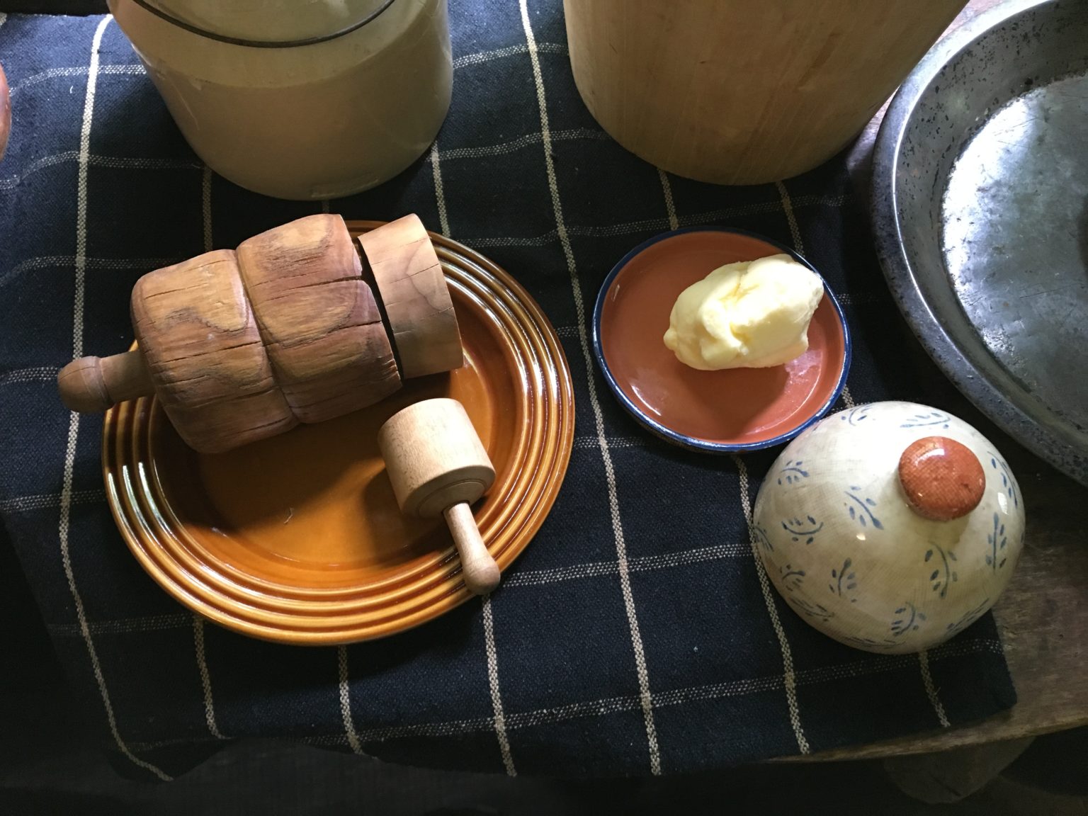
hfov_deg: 61.7
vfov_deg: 48.2
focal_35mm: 29
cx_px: 544
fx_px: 911
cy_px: 408
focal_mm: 4.15
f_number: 2.2
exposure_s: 1/24
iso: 200
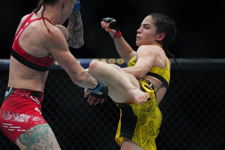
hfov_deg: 13.3
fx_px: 963
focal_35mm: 154
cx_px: 86
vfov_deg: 8.9
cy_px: 72
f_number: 2.8
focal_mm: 117
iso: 5000
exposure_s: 1/5000
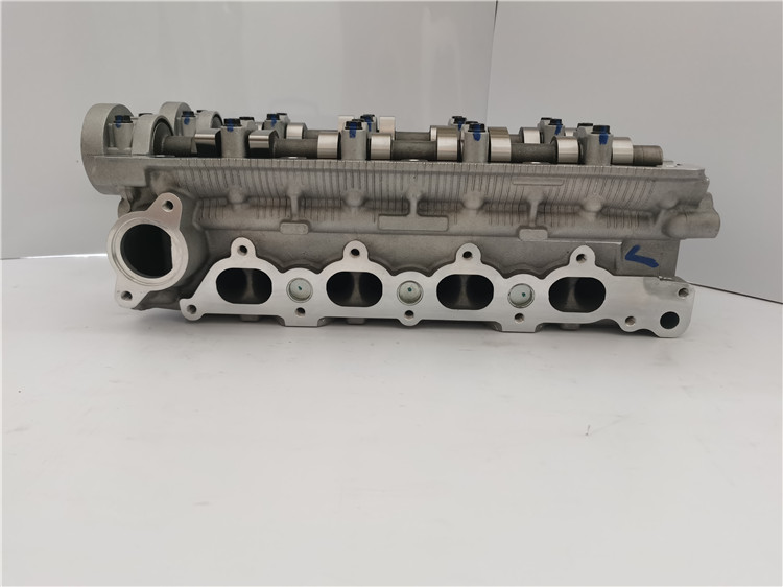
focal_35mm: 27
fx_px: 611
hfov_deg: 65.3
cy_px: 294
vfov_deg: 51.3
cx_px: 392
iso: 200
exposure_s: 1/50
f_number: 1.6
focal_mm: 5.56
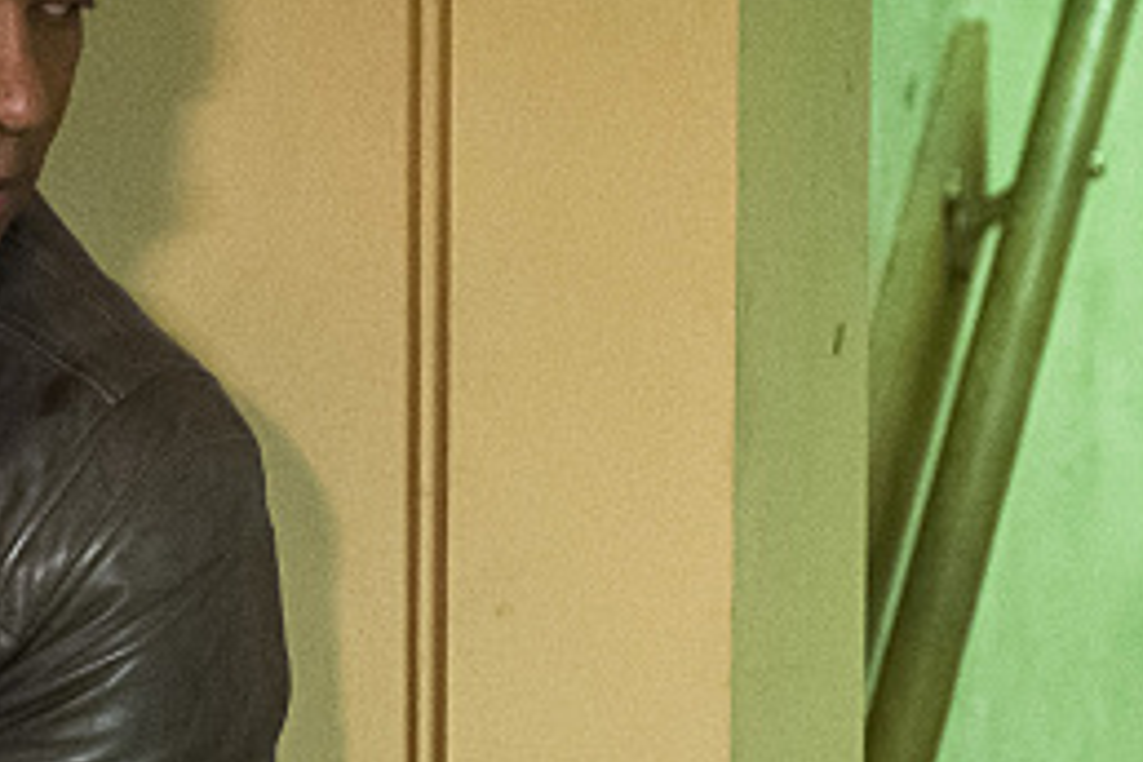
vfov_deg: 6.7
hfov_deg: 10.0
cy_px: 498
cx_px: 372
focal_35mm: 205
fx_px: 6508
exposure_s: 1/80
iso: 6400
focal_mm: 66
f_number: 2.8
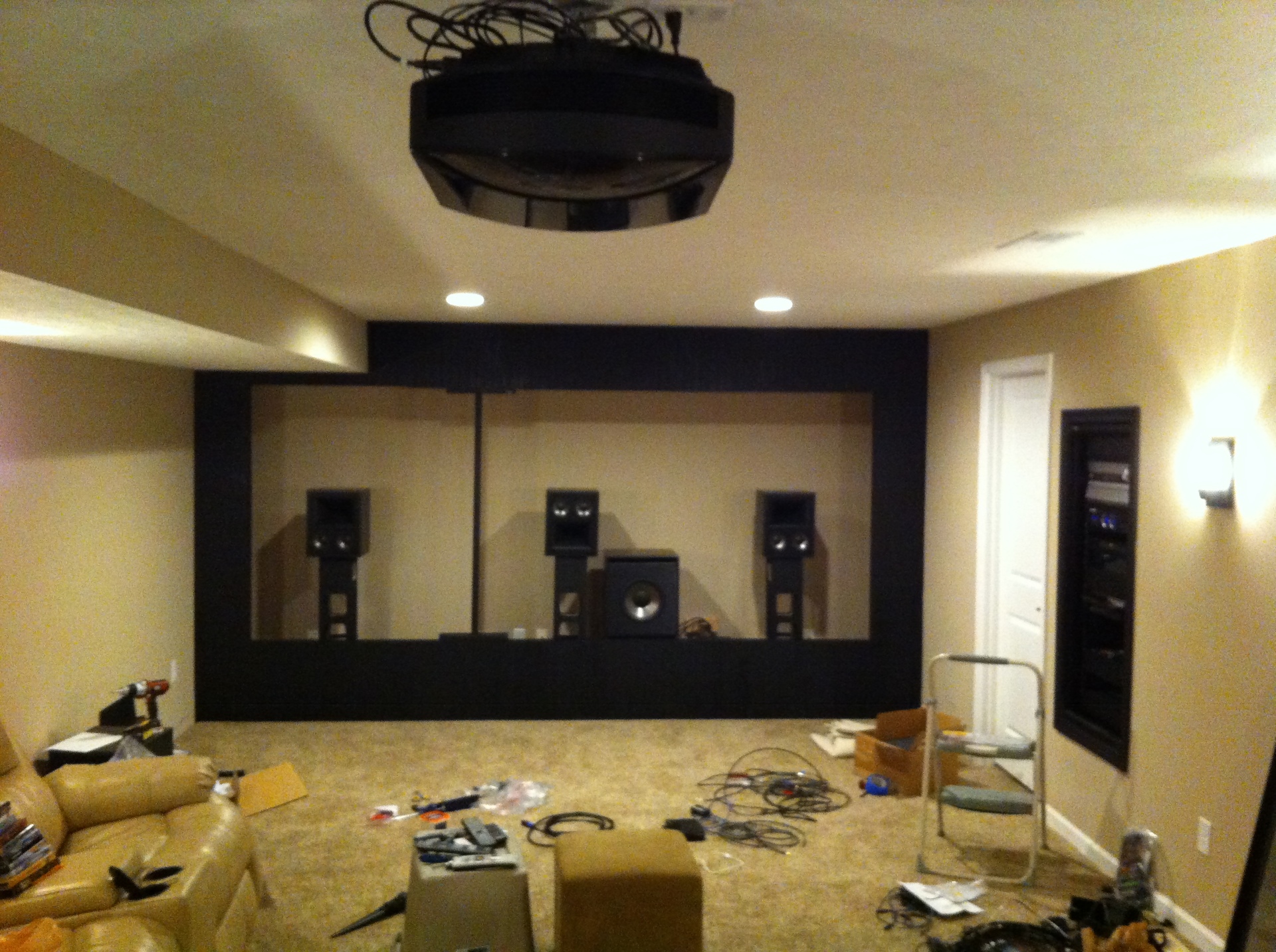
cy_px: 476
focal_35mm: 35
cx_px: 638
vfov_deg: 40.6
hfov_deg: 52.7
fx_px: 1288
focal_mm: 3.85
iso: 640
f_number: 2.8
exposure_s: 1/15
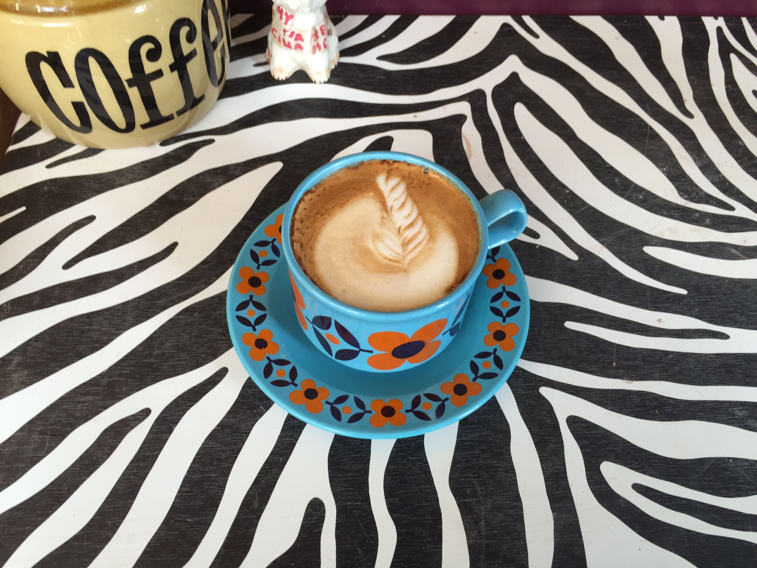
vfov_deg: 48.2
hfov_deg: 61.7
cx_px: 378
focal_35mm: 29
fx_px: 634
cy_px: 284
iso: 40
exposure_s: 1/60
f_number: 2.2
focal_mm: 4.15
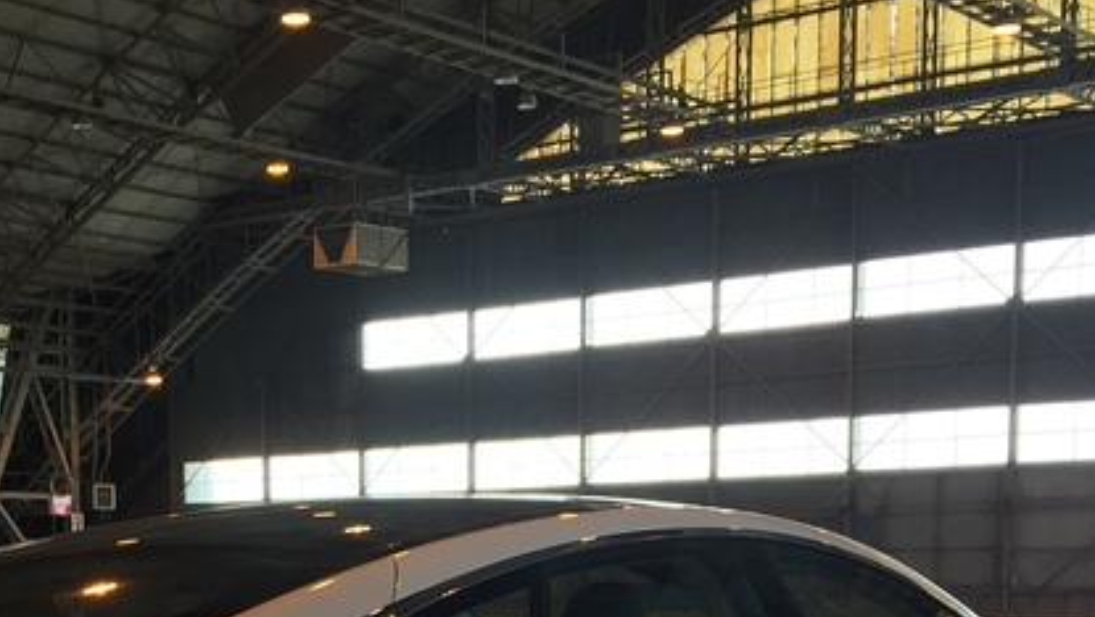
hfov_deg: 29.7
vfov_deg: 16.3
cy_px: 817
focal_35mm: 70
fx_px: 2034
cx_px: 272
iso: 50
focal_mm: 4.15
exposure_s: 1/120
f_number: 2.2
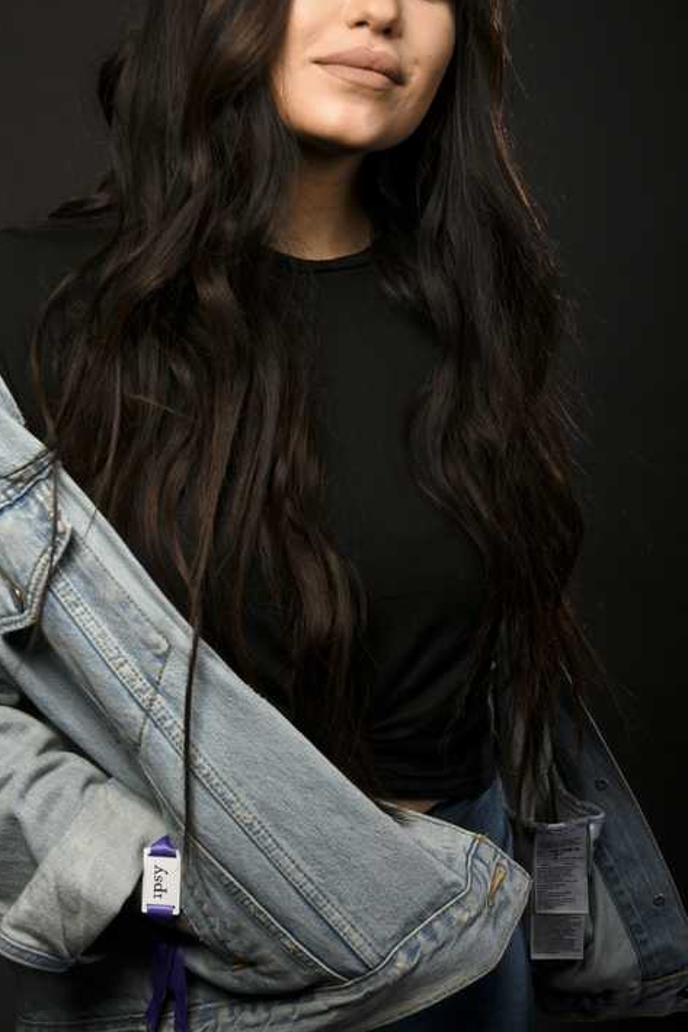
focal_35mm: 64
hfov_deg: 21.2
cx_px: 269
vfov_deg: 31.4
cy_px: 457
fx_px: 1834
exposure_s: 1/200
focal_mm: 42
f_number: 11
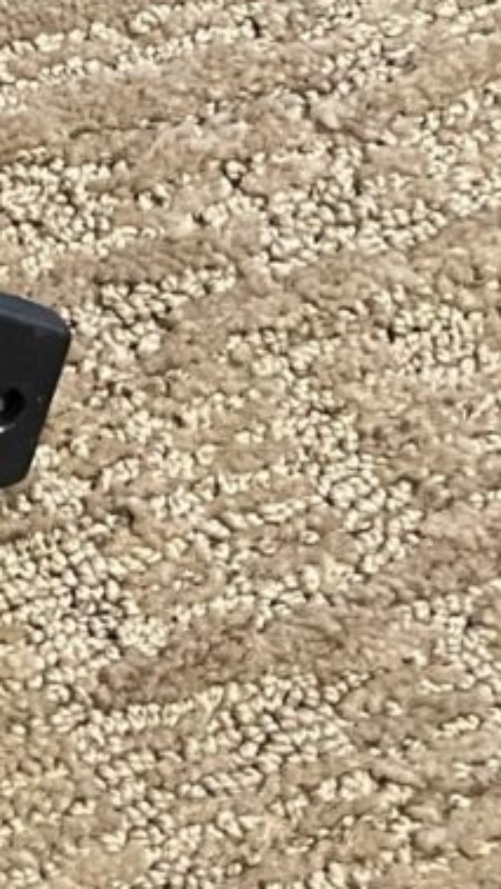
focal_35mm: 115
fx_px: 2712
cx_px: -1280
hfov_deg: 8.0
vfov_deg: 18.3
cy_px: 793
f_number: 1.6
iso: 500
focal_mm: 5.1
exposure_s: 1/30
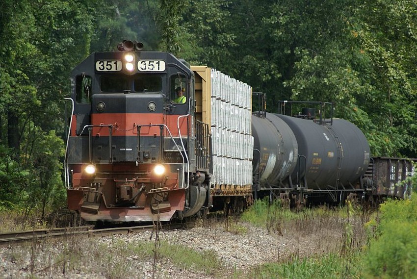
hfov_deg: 6.0
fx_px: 4001
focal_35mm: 345
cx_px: 208
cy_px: 140
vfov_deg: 4.0
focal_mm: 230
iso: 100
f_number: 5
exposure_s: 1/500
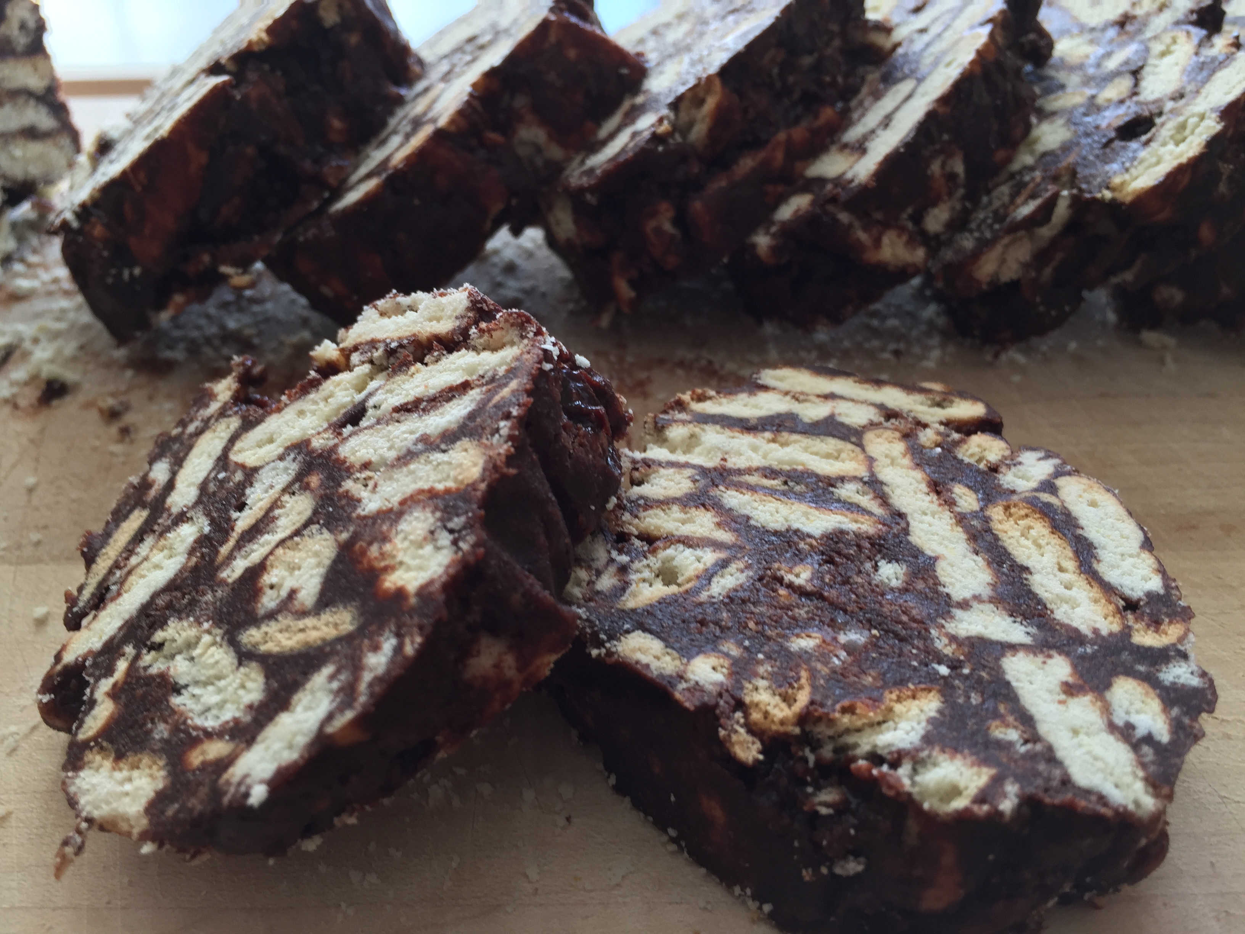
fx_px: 1043
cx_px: 622
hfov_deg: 61.7
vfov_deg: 48.2
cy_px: 467
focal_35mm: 29
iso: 32
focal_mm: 4.15
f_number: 2.2
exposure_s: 1/40
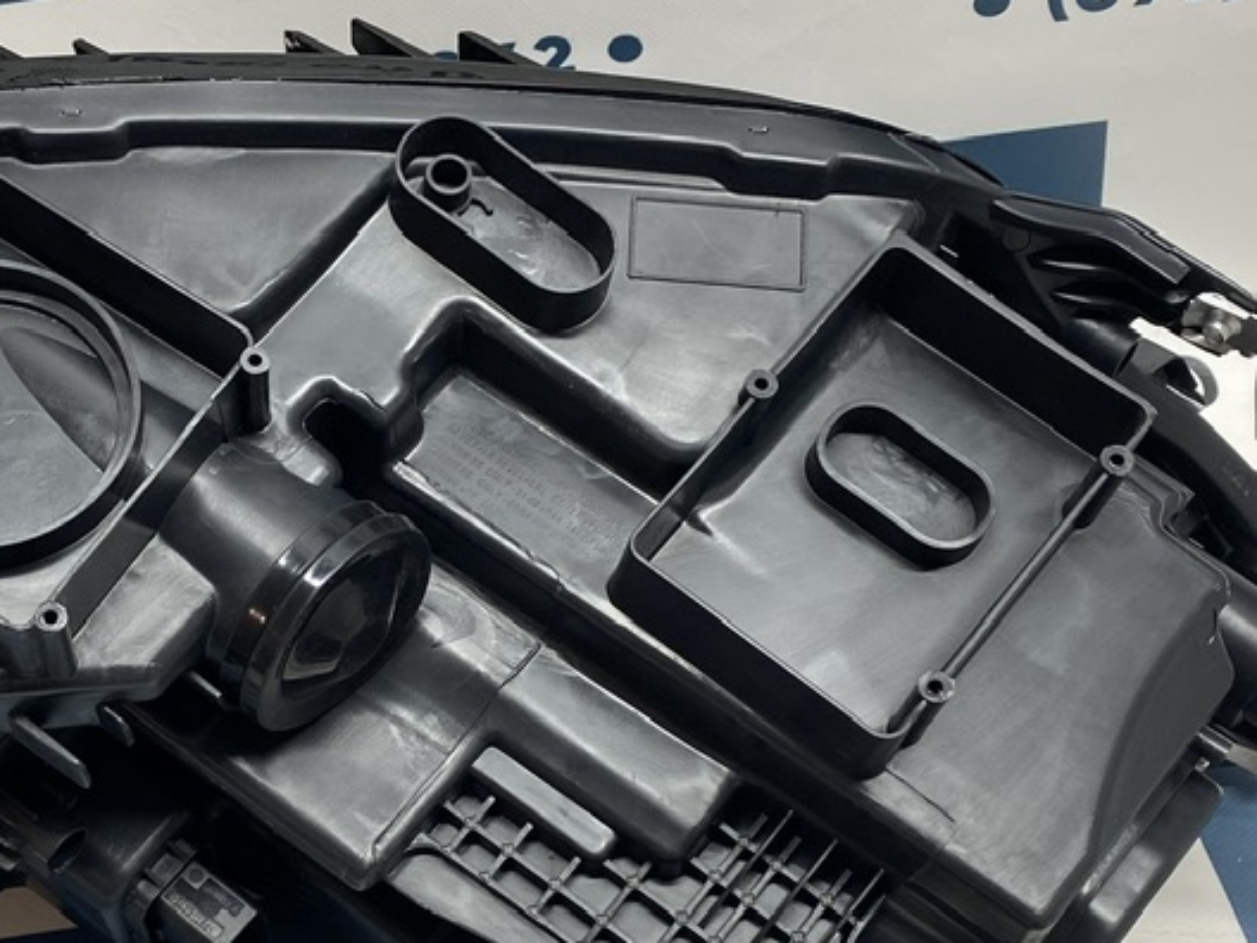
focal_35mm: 63
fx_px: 2288
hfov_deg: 30.3
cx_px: 352
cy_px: 710
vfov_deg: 23.1
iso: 64
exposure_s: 1/100
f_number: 1.8
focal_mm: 4.25
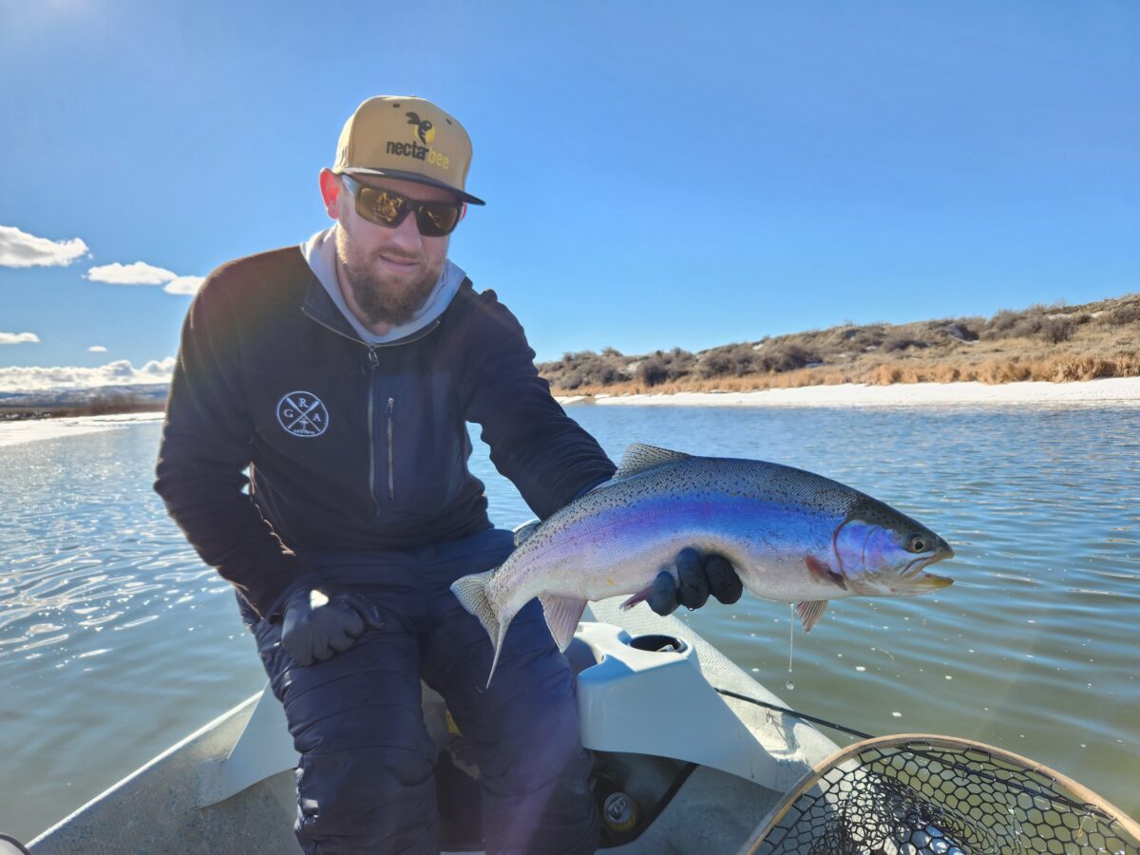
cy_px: 428
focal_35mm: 23
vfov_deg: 58.9
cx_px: 570
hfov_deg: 73.9
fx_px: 757
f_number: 1.8
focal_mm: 5.4
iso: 20
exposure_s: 1/604
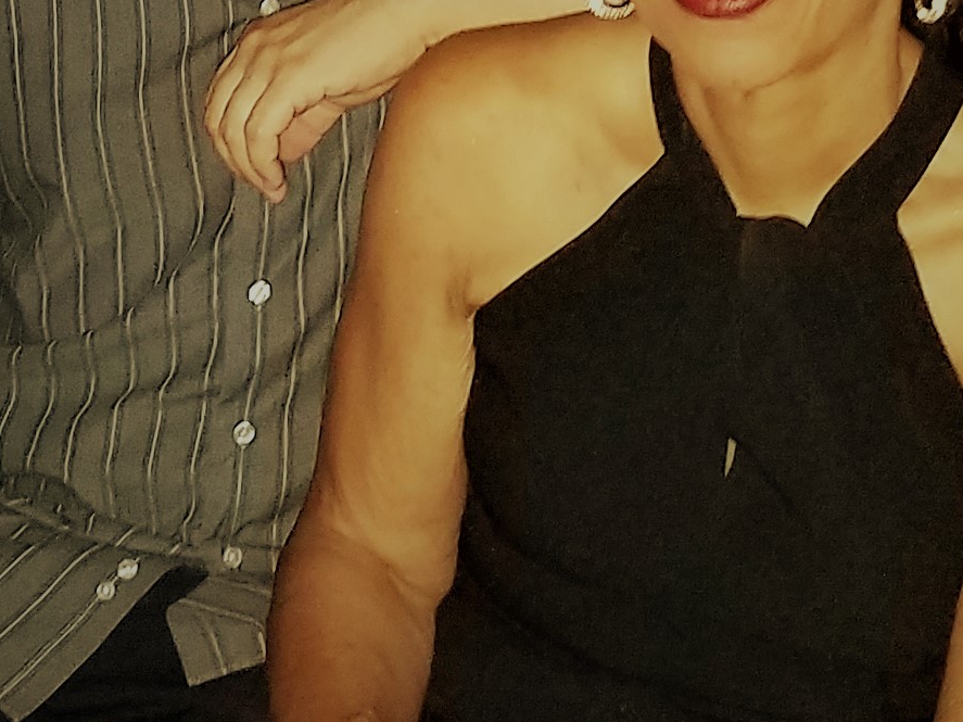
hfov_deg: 23.8
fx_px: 2281
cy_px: 181
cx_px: 454
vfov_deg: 17.9
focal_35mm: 82
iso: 200
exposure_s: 1/10
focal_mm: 4.2
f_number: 1.7
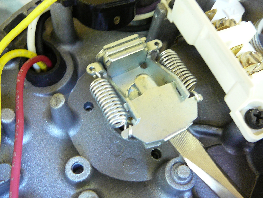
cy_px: 99
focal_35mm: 35
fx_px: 266
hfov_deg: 52.6
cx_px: 132
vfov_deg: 40.7
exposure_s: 1/15
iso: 200
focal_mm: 5.2
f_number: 2.8
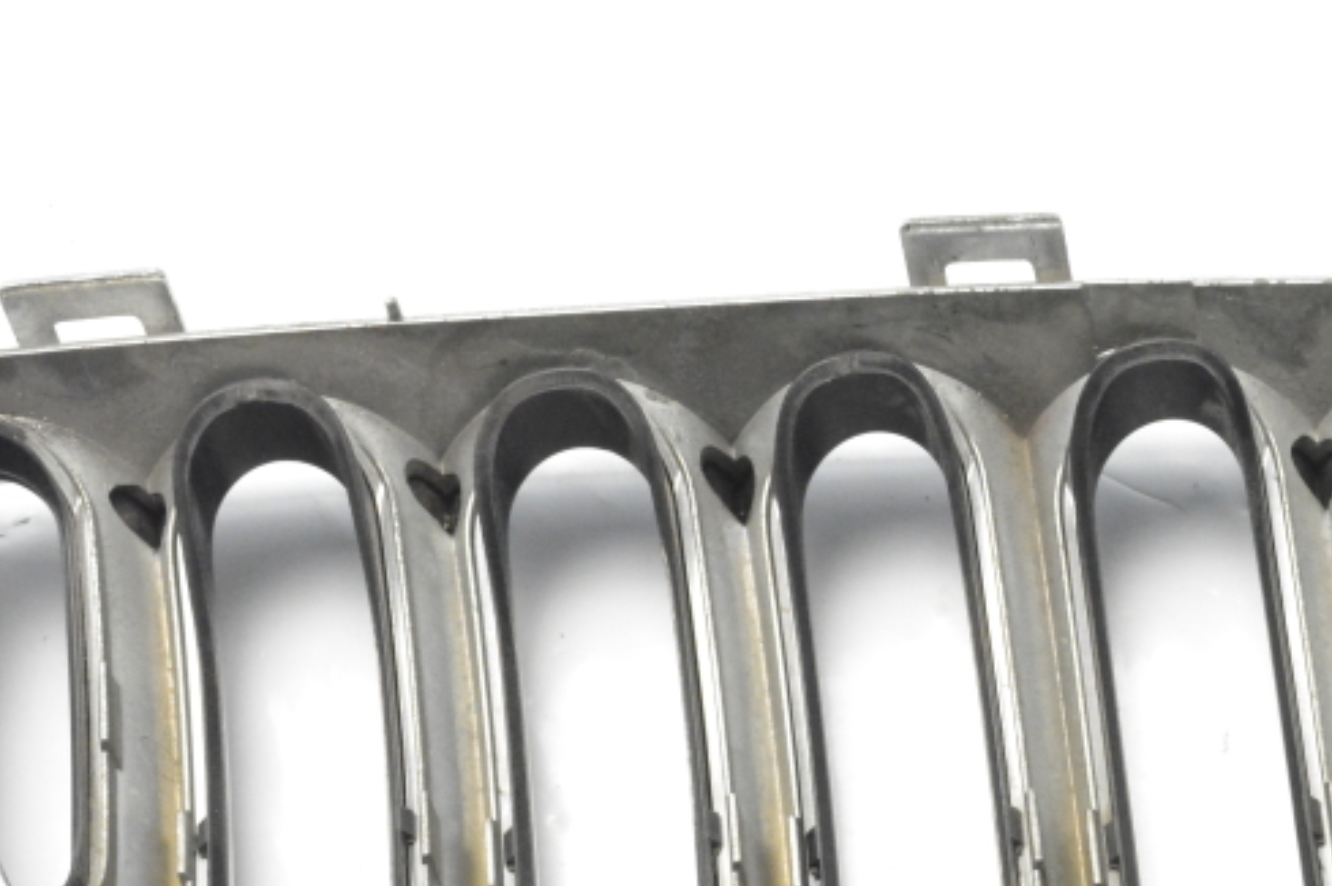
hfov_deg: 18.4
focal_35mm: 110
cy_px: 752
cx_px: 1136
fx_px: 4068
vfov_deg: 12.4
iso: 6400
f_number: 10
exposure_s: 1/250
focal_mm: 35
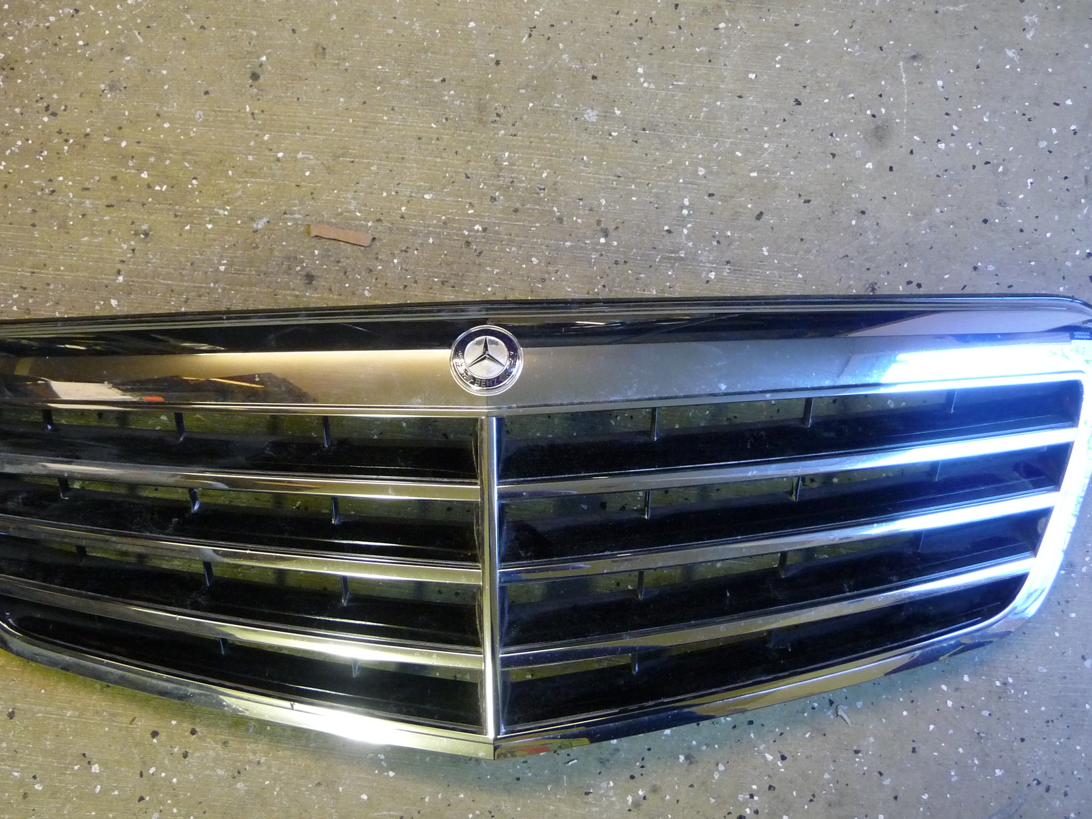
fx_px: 1104
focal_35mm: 35
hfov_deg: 52.5
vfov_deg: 40.7
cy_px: 436
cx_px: 479
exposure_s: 1/20
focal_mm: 4.7
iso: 400
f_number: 3.3
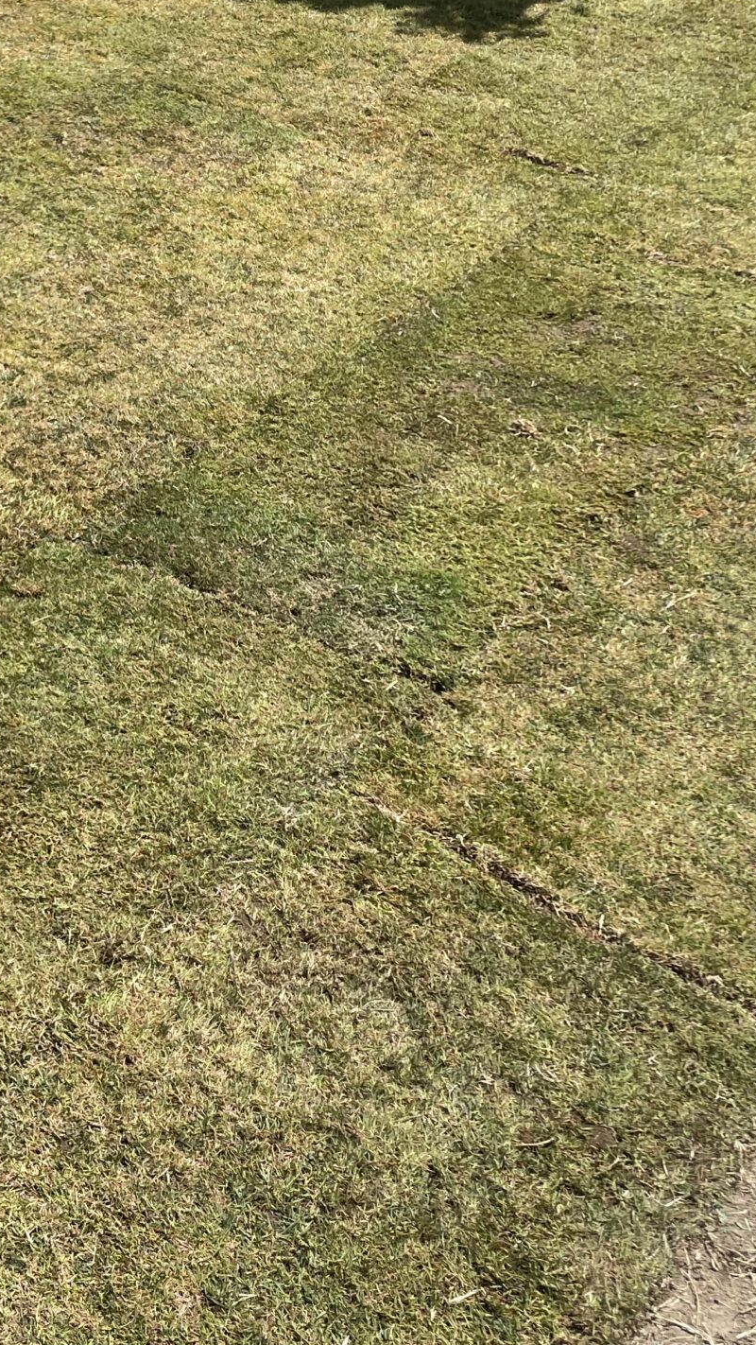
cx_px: 142
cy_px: 536
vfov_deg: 40.4
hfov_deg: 23.1
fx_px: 1817
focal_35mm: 51
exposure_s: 1/2451
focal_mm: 4.2
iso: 32
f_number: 1.6
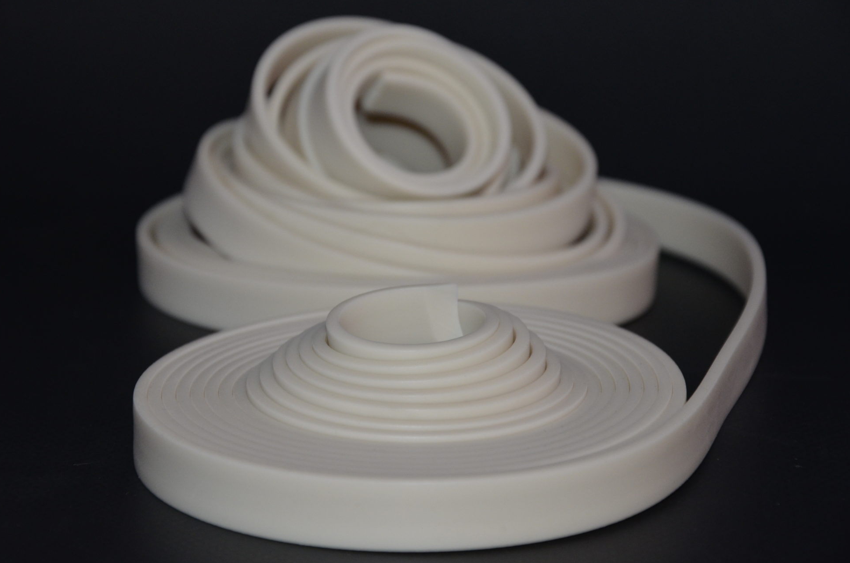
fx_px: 2992
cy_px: 268
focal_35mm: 127
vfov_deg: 10.7
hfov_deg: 16.2
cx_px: 416
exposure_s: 1/60
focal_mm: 80
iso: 800
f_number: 5.3
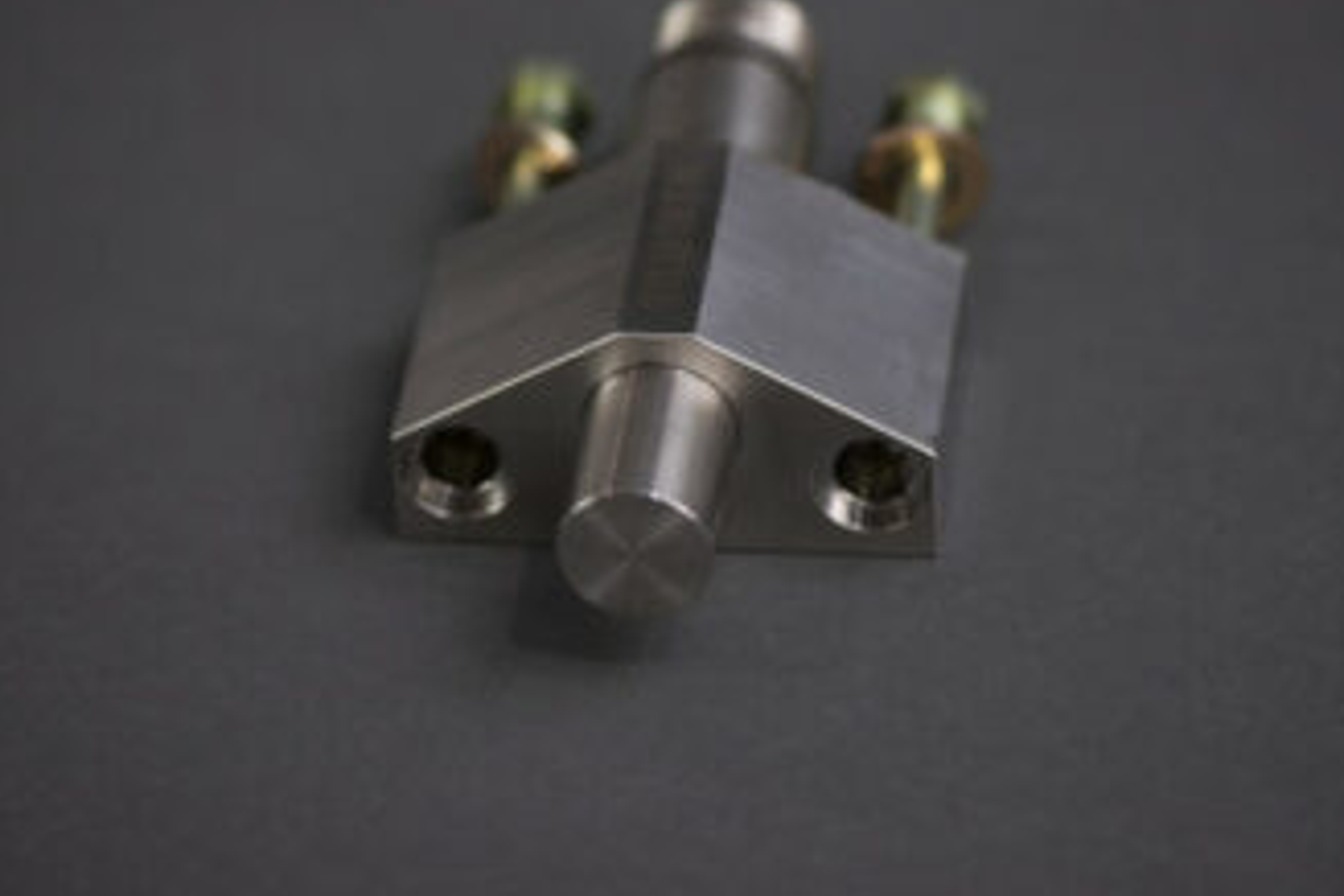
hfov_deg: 13.3
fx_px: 5749
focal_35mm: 154
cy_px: 271
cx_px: 682
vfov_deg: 8.9
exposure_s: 1/60
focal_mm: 105
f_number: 3.5
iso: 160
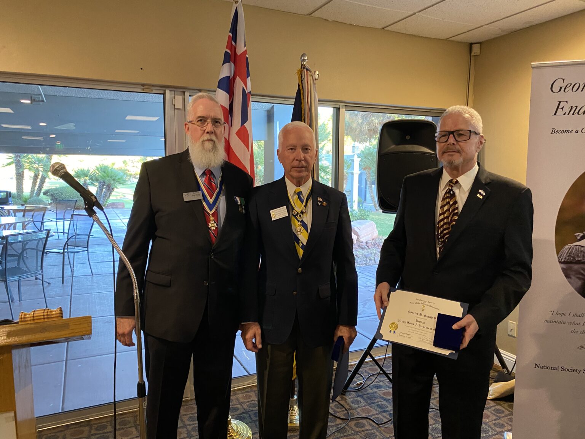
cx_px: 292
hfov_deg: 67.3
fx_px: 439
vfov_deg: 53.1
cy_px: 220
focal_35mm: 26
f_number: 1.8
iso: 500
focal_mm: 4.25
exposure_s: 1/40
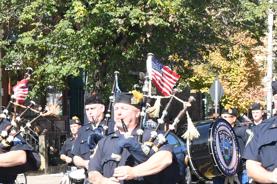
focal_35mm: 131
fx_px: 1008
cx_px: 59
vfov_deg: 10.4
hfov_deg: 15.6
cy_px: 158
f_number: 11
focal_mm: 24
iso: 1250
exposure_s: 1/500
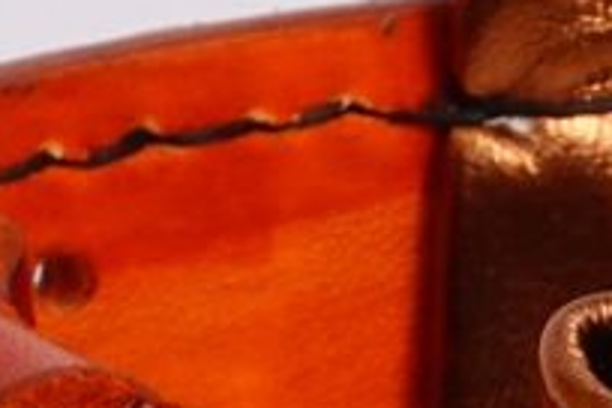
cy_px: 882
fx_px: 25566
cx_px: 1767
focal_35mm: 1504
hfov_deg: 1.4
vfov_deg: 0.9
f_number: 11
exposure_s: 1/250
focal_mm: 72
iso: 400
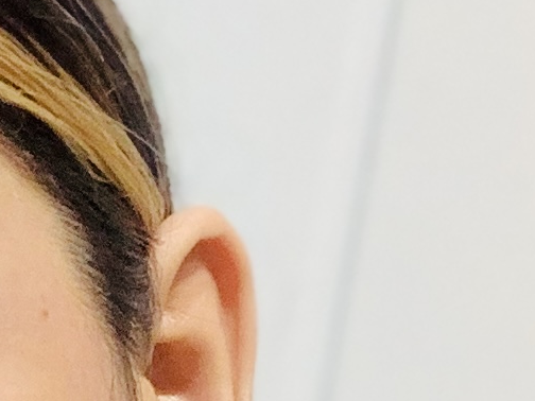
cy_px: 843
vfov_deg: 7.3
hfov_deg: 9.8
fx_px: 3029
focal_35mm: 196
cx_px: -268
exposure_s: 1/60
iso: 100
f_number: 2.2
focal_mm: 2.87
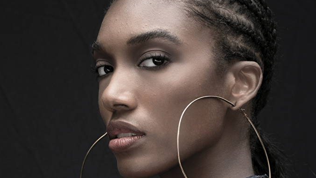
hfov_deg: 18.0
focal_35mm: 119
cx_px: 159
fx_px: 997
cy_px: 154
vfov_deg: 10.2
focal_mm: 50
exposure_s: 1/640
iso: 800
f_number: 4.8
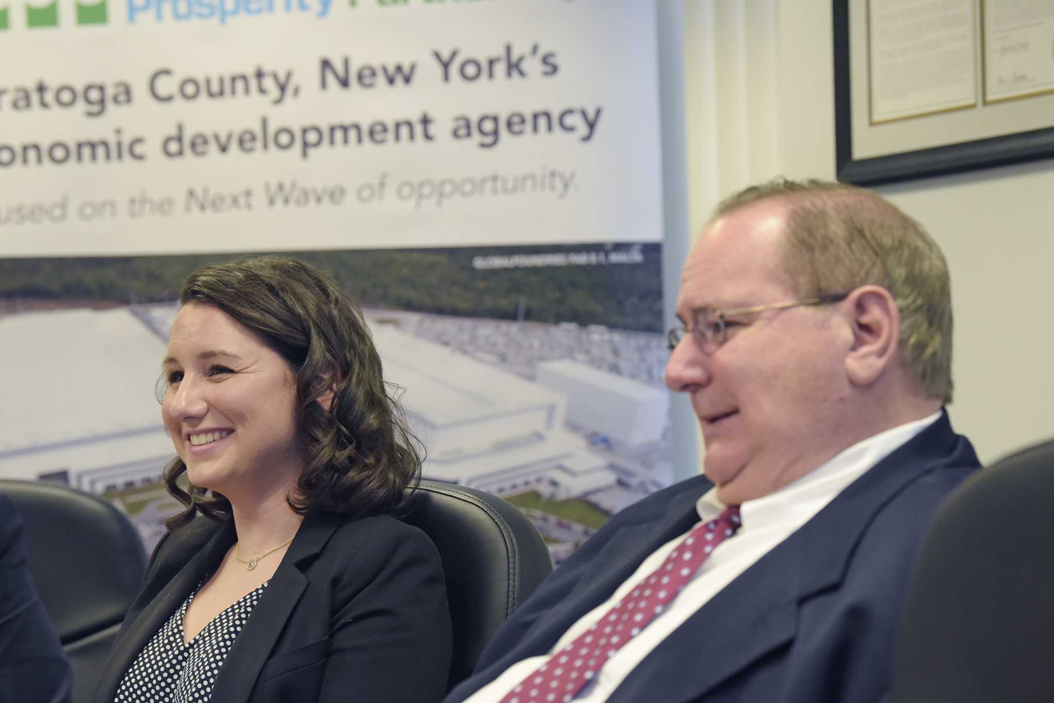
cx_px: 527
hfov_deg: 16.8
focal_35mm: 122
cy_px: 352
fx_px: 3573
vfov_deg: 11.2
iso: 3200
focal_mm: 122
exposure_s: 1/80
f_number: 5.6
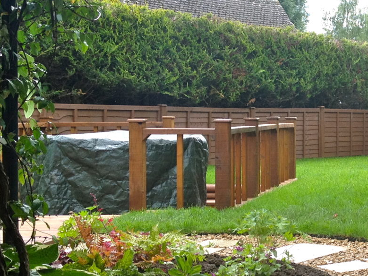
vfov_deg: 16.1
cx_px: 422
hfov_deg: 20.2
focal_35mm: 92
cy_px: 148
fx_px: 978
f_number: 2.4
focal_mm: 4.28
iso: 64
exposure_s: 1/230
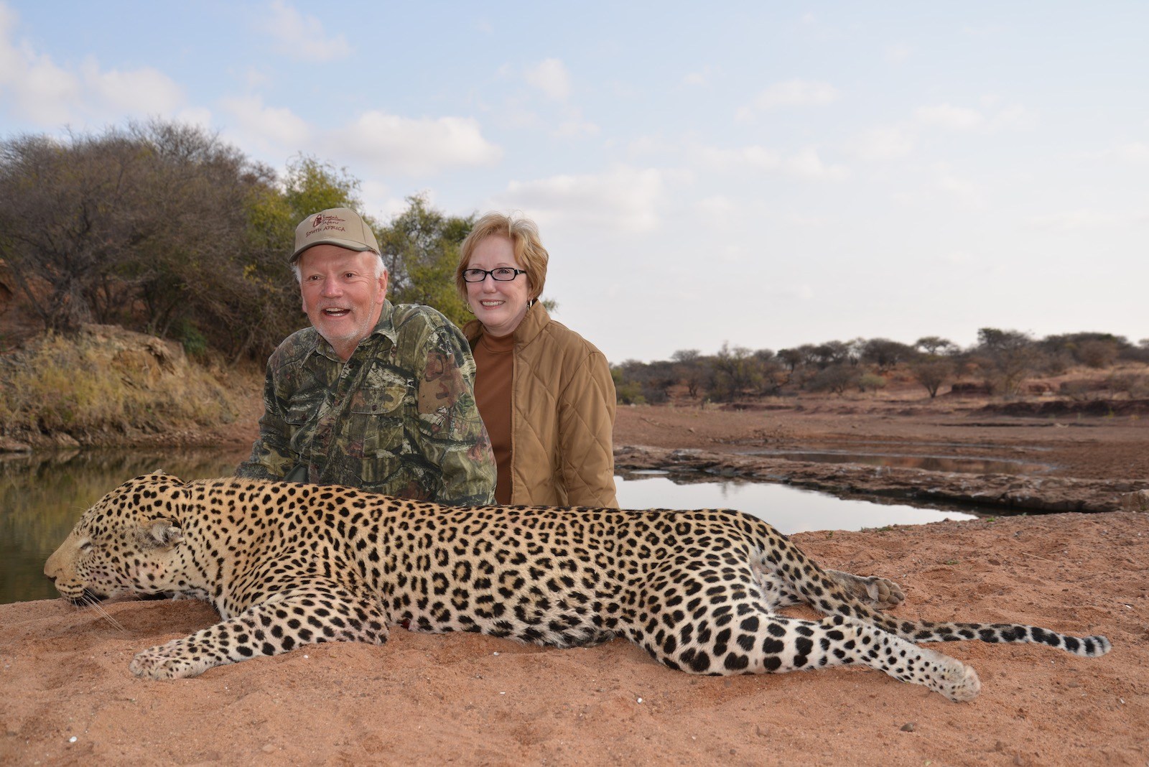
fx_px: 1149
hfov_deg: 53.1
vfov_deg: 36.9
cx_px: 574
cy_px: 384
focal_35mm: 36
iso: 100
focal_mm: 36
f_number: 6.3
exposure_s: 1/200
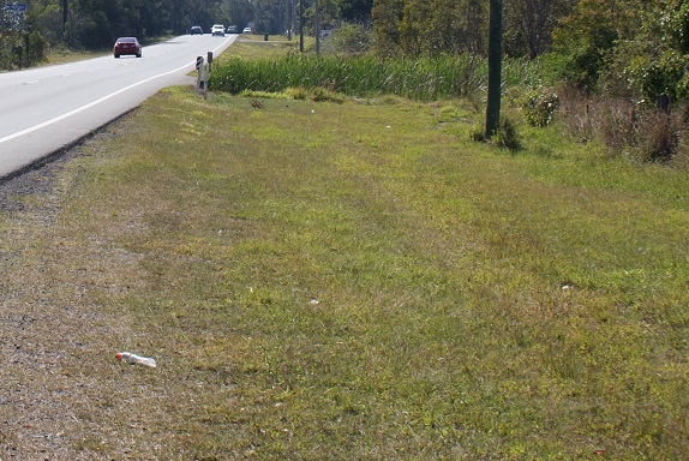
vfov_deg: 14.3
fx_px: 1801
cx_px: 29
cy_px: -19
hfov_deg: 21.0
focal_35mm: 94
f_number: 9
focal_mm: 30
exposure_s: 1/160
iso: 100
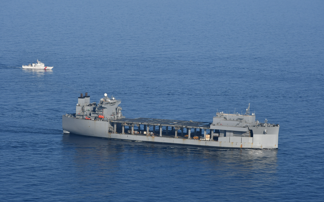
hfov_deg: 12.2
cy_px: 95
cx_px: 162
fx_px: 1519
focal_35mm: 172
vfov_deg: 7.6
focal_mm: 112
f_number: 11
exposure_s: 1/500
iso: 200
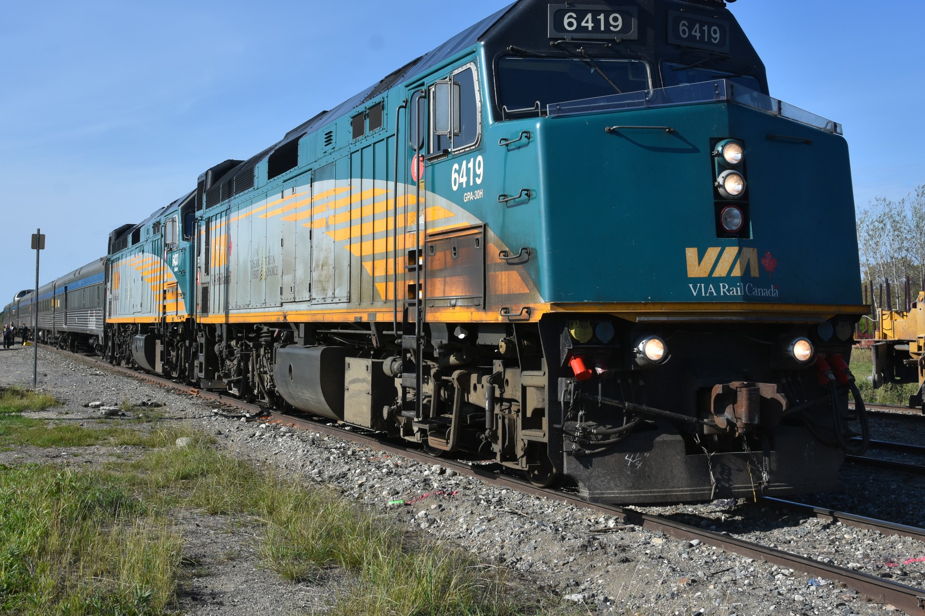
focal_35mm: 47
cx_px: 394
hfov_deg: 41.8
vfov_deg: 28.5
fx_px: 1208
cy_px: 226
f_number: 8
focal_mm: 24
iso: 200
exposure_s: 1/500
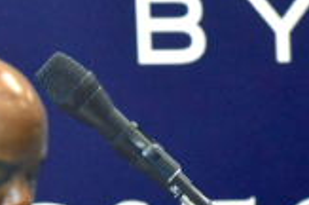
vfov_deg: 2.5
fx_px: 4643
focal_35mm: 542
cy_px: 256
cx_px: -212
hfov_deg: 3.8
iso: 8000
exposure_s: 1/320
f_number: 4.8
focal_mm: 98
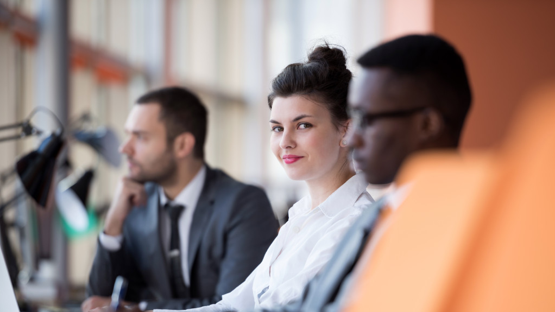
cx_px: 278
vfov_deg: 5.8
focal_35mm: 210
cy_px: 185
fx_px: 3091
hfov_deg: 10.3
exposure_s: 1/320
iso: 320
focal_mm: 200
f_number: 2.8
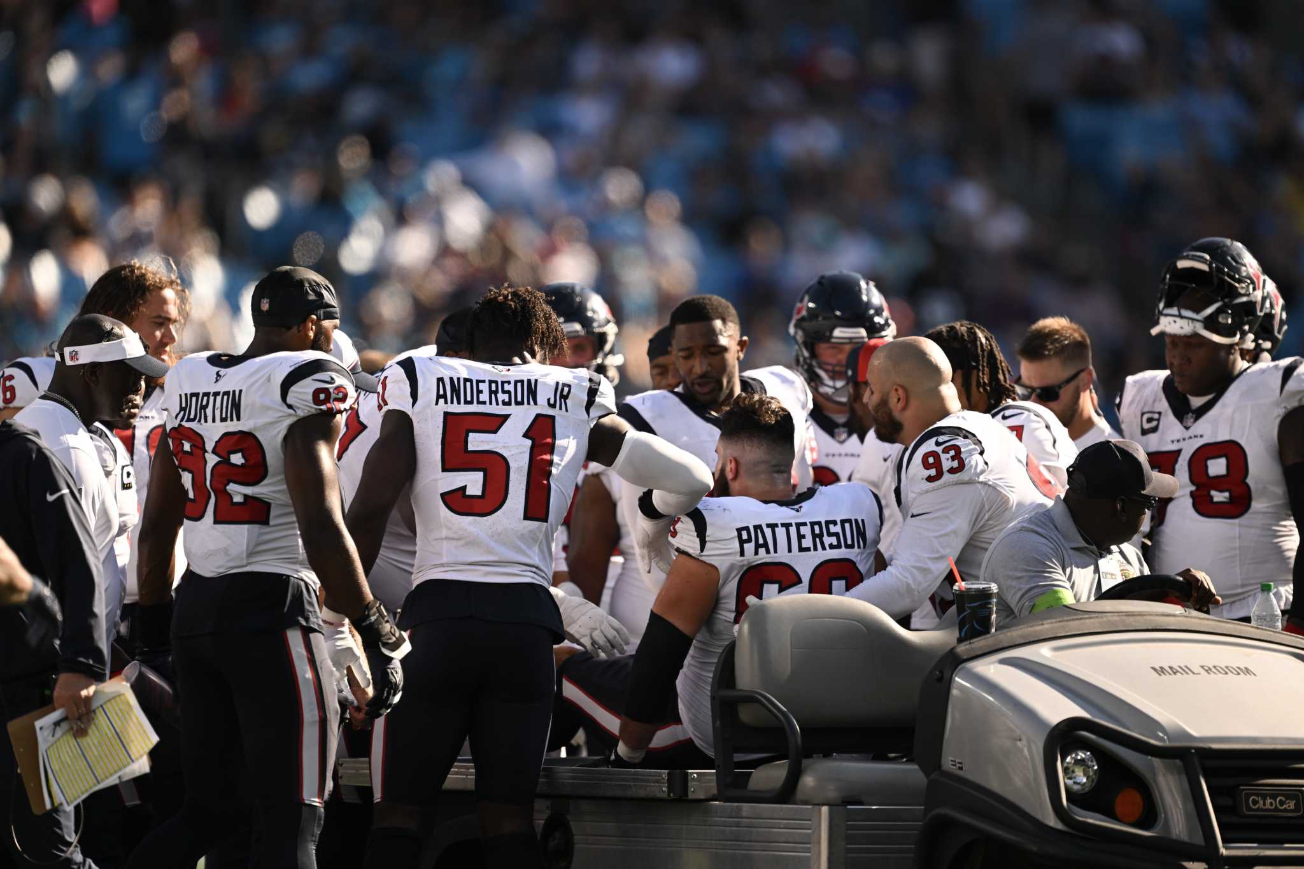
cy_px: 434
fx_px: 14487
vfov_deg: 3.4
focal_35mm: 400
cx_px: 652
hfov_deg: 5.2
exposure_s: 1/2500
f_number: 3.2
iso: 250
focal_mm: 400
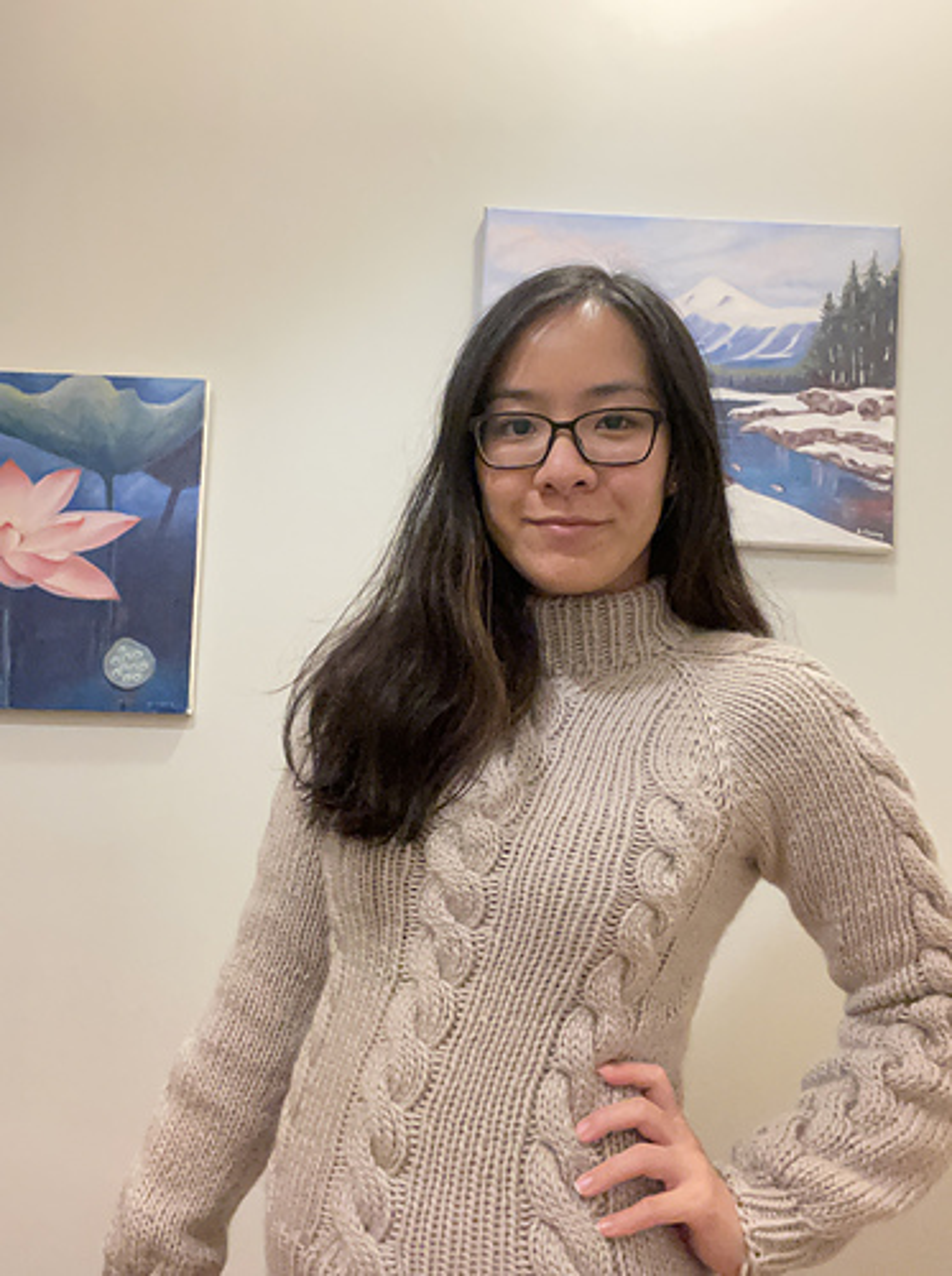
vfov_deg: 60.1
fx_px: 1104
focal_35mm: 30
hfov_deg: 46.7
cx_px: 476
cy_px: 638
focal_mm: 2.71
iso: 500
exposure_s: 1/30
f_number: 2.2
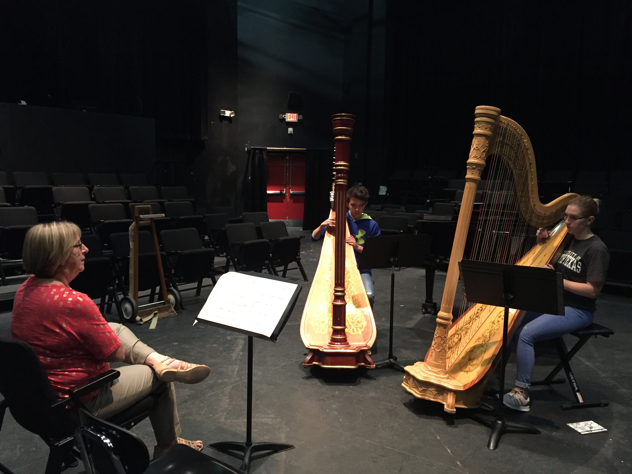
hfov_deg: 61.7
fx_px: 529
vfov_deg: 48.2
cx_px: 316
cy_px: 237
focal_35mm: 29
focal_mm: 4.15
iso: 250
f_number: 2.2
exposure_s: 1/20
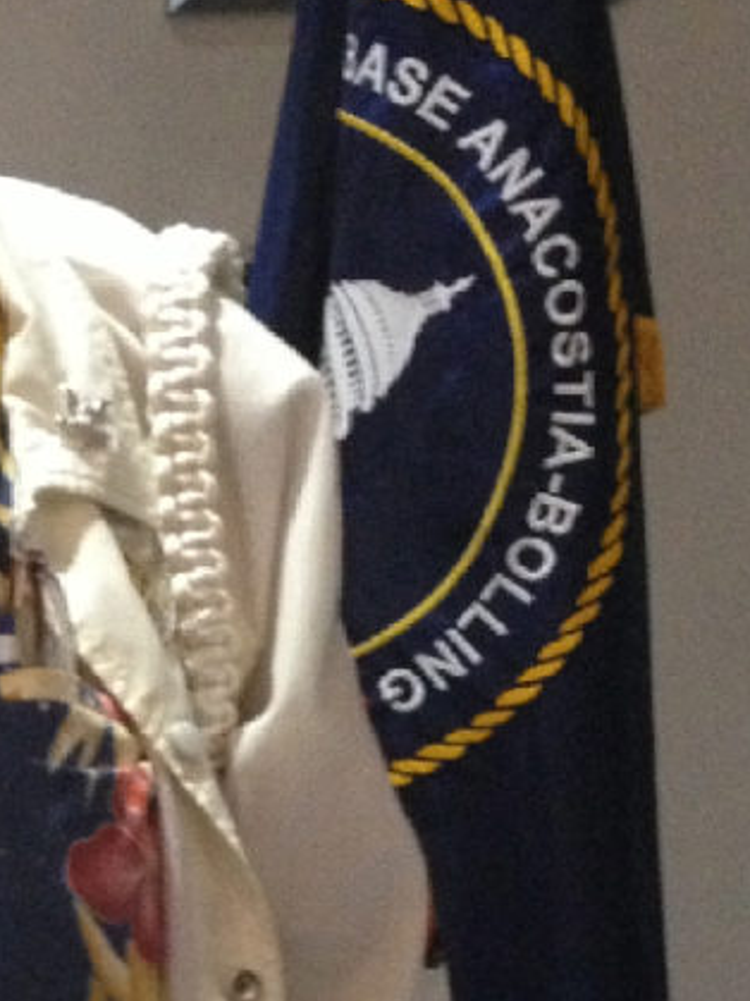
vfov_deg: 18.2
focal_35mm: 107
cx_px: -275
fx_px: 3093
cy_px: 848
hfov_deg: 13.3
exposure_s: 1/20
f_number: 2.4
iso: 400
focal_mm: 4.28
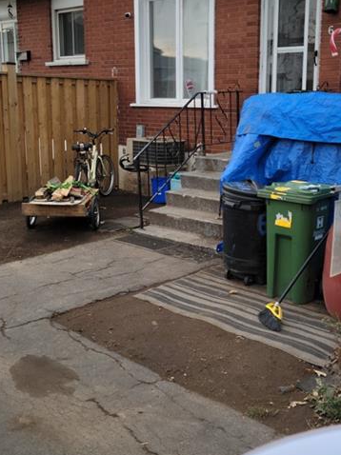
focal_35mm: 45
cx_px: 205
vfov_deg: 42.0
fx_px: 592
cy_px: 195
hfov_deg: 32.1
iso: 32
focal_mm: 5.9
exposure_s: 1/120
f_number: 2
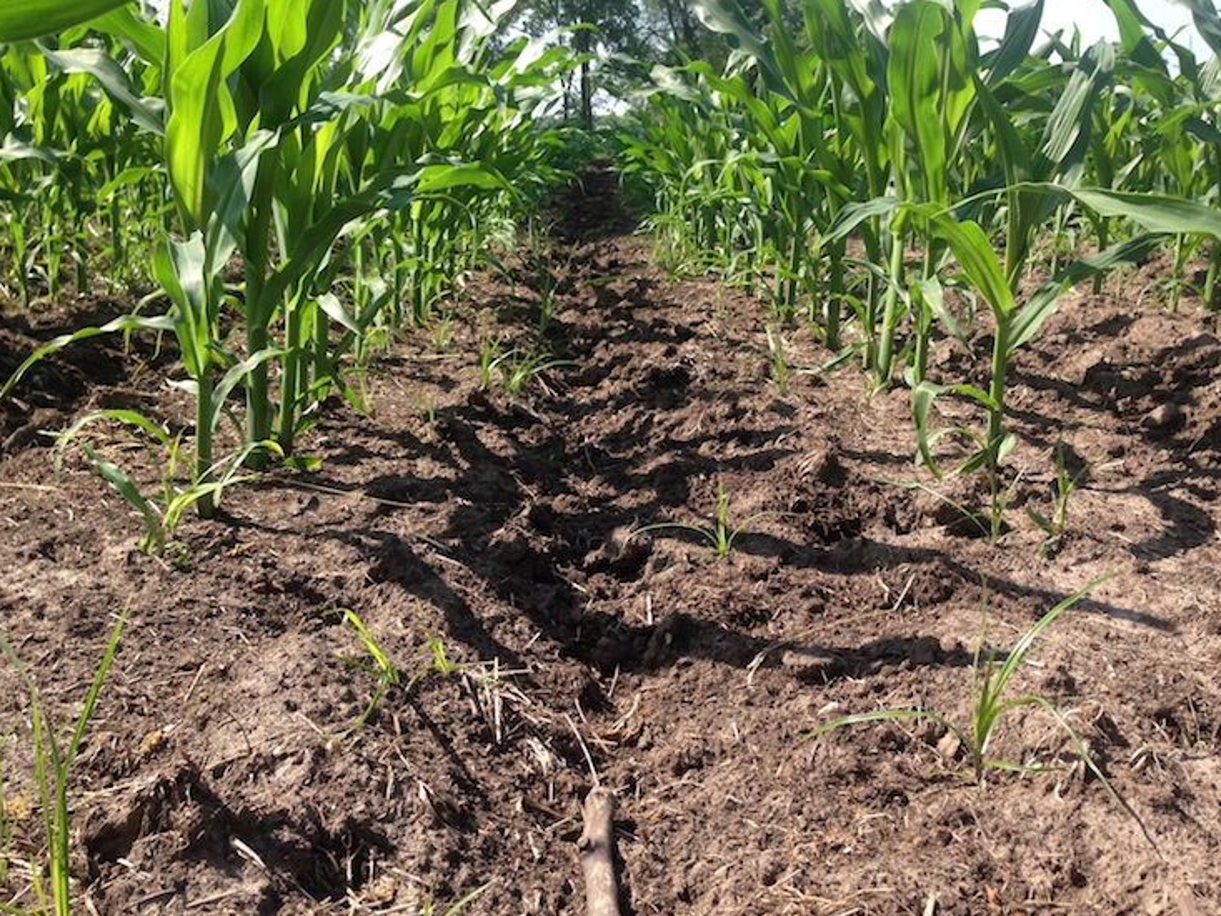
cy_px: 428
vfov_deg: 39.6
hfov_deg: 51.3
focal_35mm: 36
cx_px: 606
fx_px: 1270
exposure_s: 1/526
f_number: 2.4
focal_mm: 4.12
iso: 50
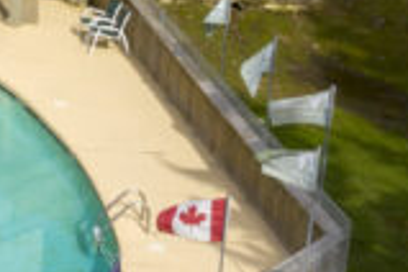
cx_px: -683
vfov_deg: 7.5
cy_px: -95
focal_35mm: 180
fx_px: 2040
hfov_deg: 9.6
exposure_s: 1/240
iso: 100
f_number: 9
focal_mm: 10.26
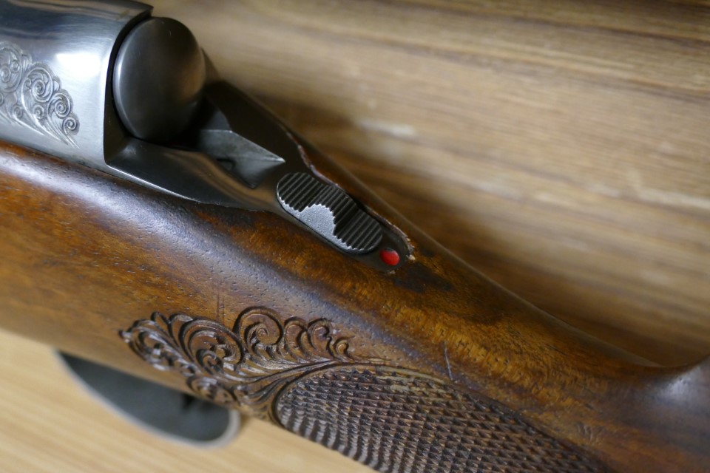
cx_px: 355
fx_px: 848
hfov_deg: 45.4
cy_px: 236
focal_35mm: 43
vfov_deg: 31.2
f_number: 3.2
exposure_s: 1/80
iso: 1600
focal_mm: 15.76
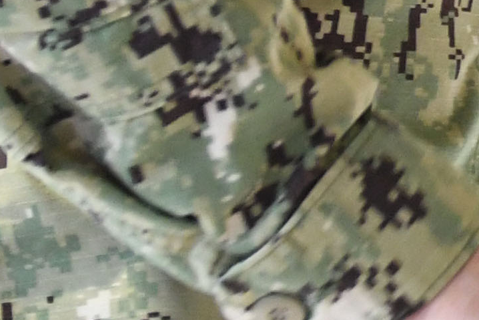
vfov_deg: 4.9
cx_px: 1157
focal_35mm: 279
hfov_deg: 7.0
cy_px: -148
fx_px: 3713
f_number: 3.2
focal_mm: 24
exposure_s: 1/160
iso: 2000
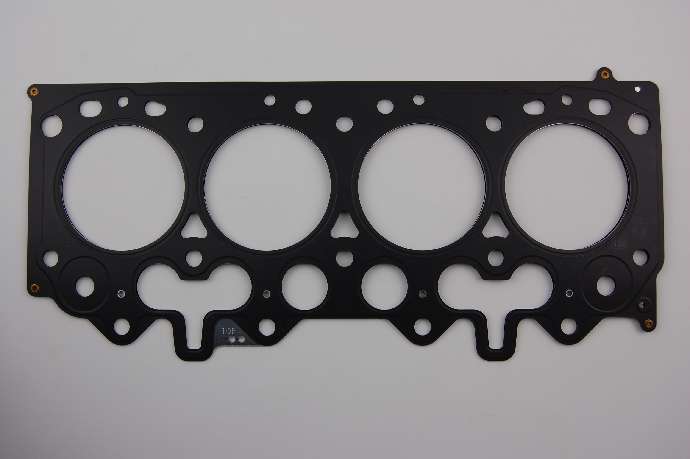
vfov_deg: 36.8
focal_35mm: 36
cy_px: 230
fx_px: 689
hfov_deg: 53.2
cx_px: 345
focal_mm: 24
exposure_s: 1/125
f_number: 6.3
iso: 200
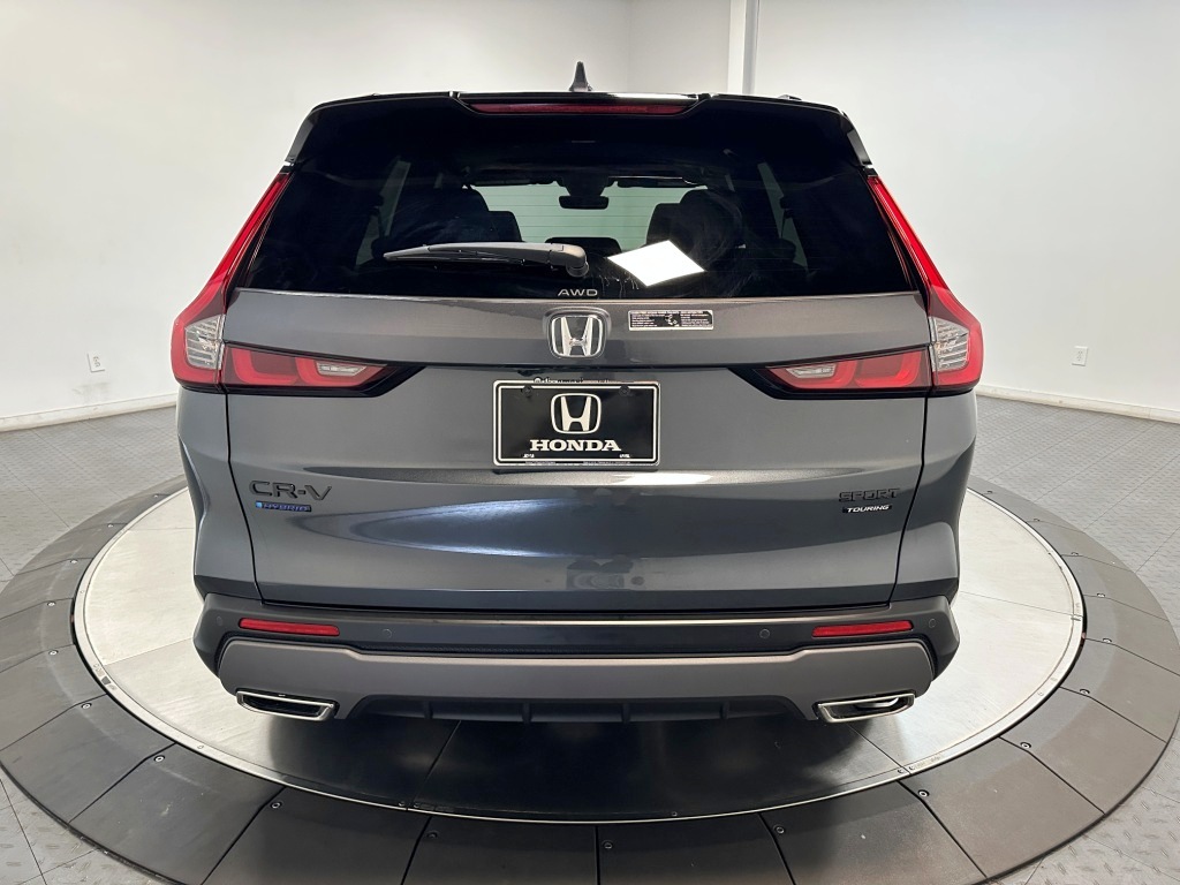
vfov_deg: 56.8
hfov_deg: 71.6
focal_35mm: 24
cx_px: 590
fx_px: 818
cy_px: 442
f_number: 1.78
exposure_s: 1/60
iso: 500
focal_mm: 6.86
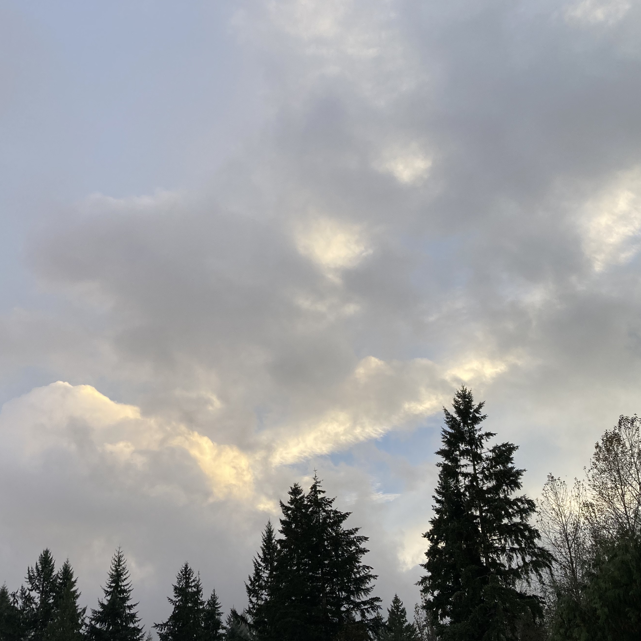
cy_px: 353
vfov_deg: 43.8
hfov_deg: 43.7
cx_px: 268
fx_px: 796
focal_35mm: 38
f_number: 1.8
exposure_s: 1/121
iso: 32
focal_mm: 3.99
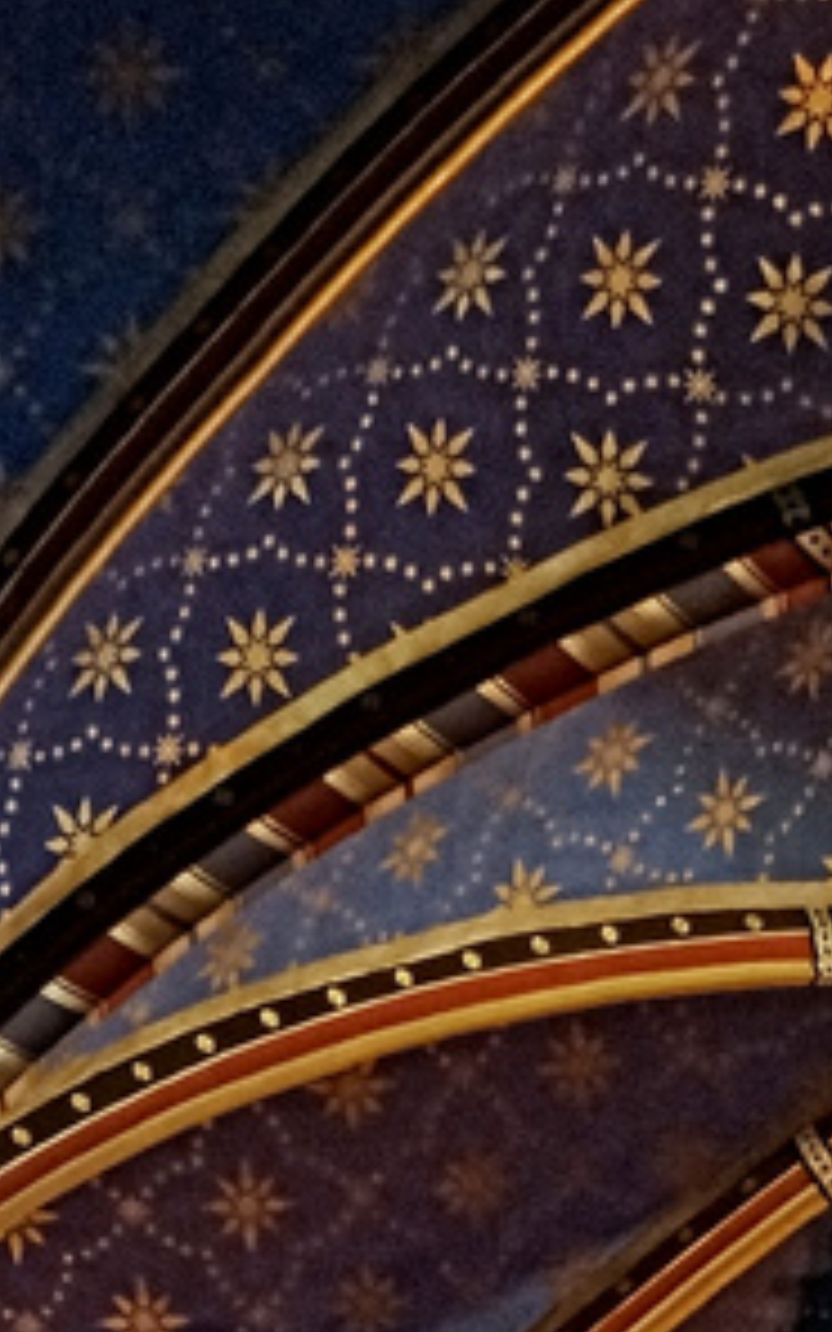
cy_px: 2052
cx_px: 1129
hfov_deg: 6.1
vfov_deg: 9.6
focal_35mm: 212
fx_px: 7691
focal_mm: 38
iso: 2000
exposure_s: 1/60
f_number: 5.6
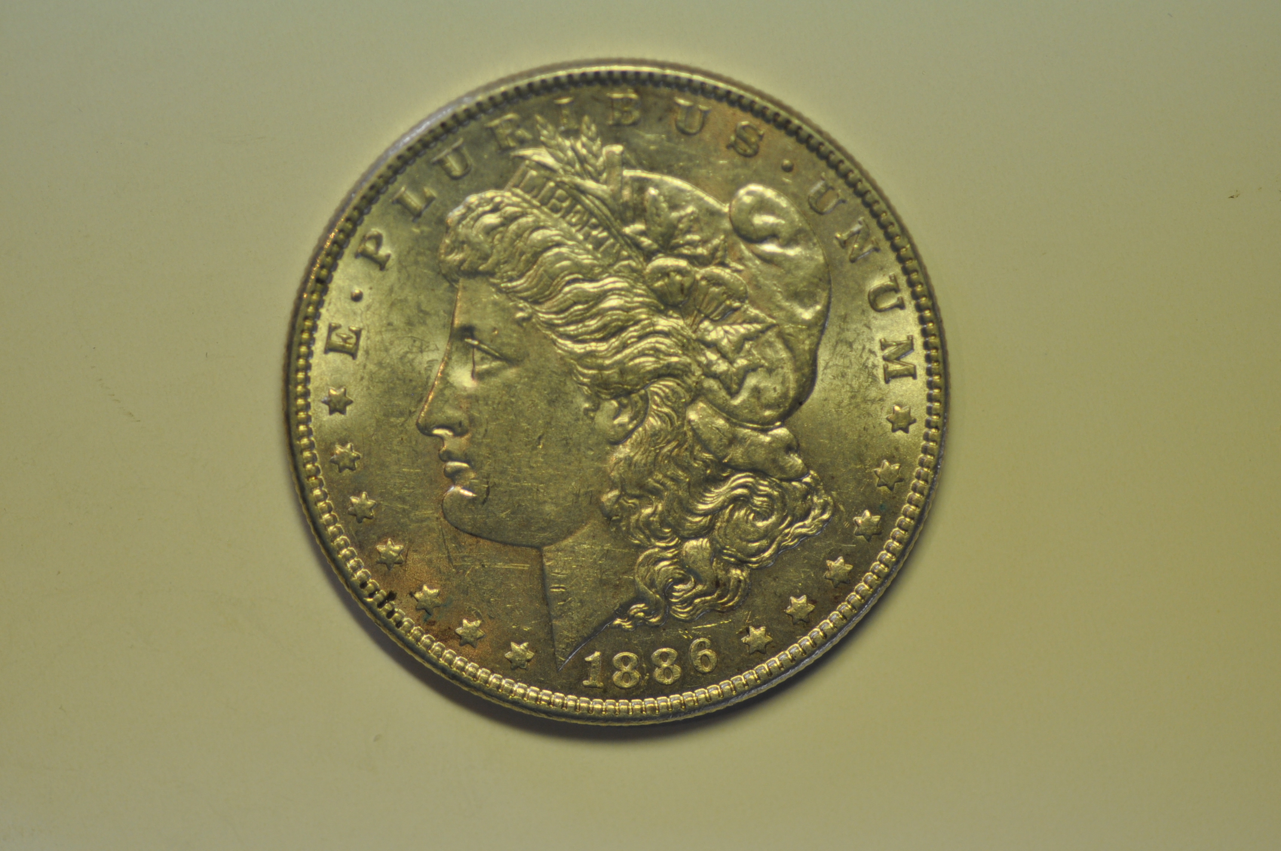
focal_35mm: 90
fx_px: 3199
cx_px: 640
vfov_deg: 15.2
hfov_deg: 22.6
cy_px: 426
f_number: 4
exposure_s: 1/250
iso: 400
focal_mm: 60
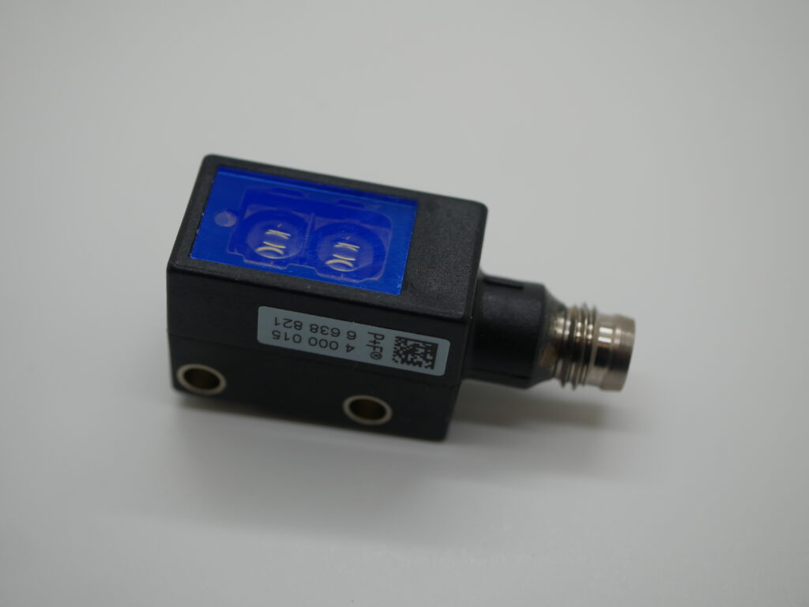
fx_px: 1403
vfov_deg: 24.4
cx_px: 404
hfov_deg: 32.2
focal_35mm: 60
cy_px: 304
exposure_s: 1/160
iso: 200
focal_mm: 30
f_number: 3.5
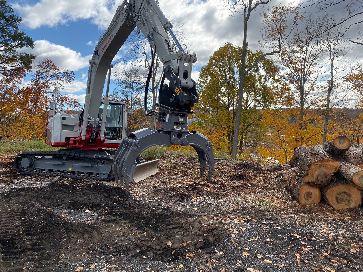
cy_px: 136
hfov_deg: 67.3
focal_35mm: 26
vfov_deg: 53.1
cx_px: 182
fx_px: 273
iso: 32
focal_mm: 4.25
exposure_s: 1/1965
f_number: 1.8
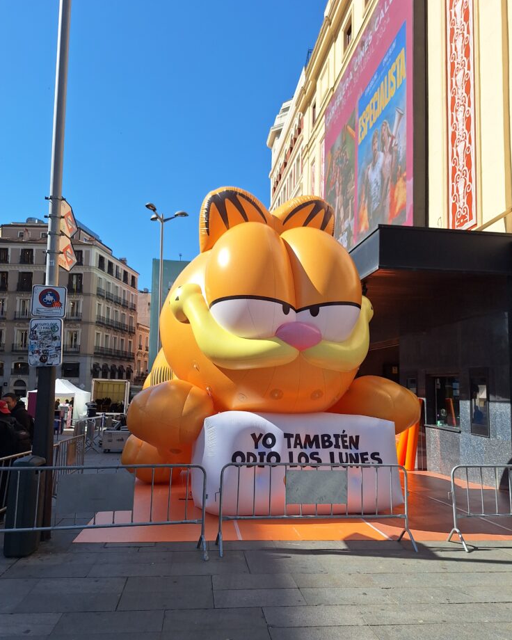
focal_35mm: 25
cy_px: 340
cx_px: 262
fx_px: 474
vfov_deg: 68.0
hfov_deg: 56.8
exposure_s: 1/3322
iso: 40
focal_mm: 5.54
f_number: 1.8
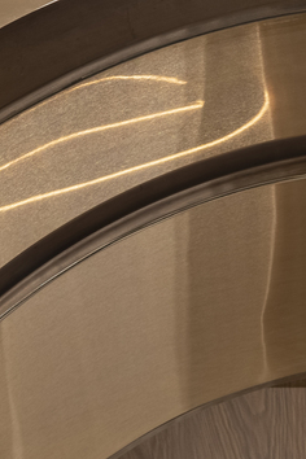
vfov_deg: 8.9
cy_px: 1193
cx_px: 423
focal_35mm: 204
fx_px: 2601
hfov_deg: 6.7
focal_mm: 35
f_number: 8
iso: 100
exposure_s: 1/30
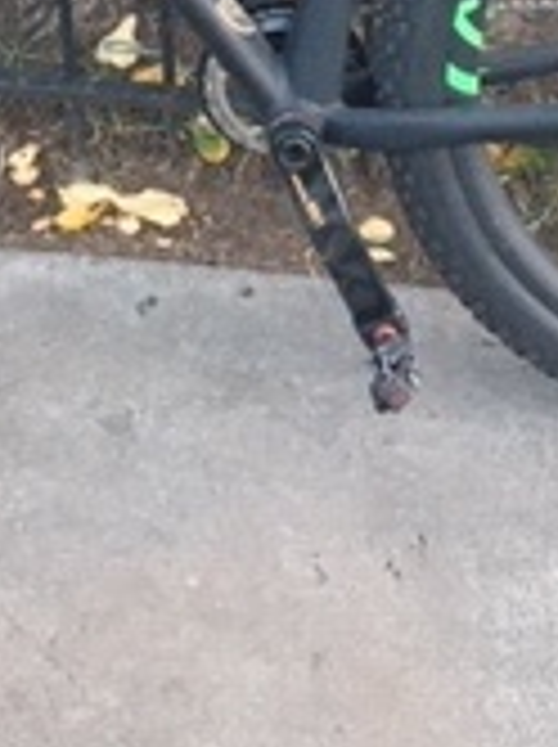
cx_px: 176
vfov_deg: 16.1
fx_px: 2413
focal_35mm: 112
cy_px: -364
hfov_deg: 13.2
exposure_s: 1/30
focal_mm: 4.15
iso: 125
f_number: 2.2
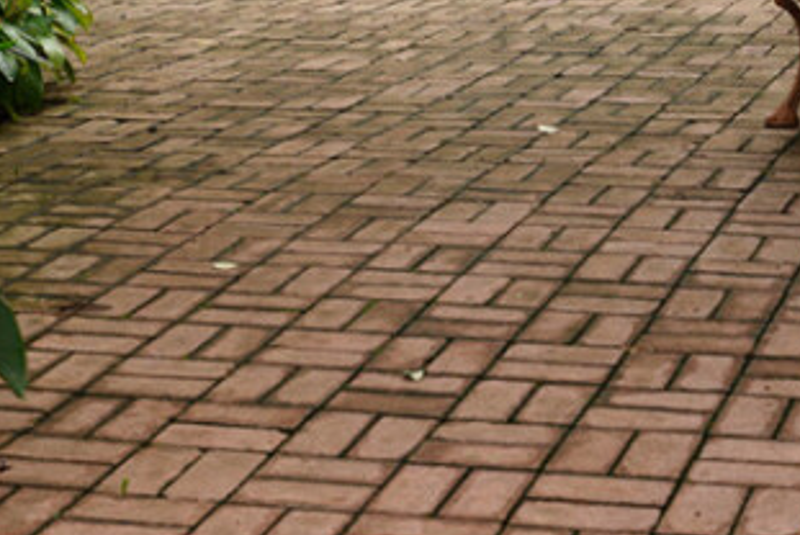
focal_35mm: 111
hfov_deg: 18.4
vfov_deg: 12.1
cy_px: -134
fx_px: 2469
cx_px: 507
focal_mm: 36
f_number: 5
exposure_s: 1/100
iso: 100
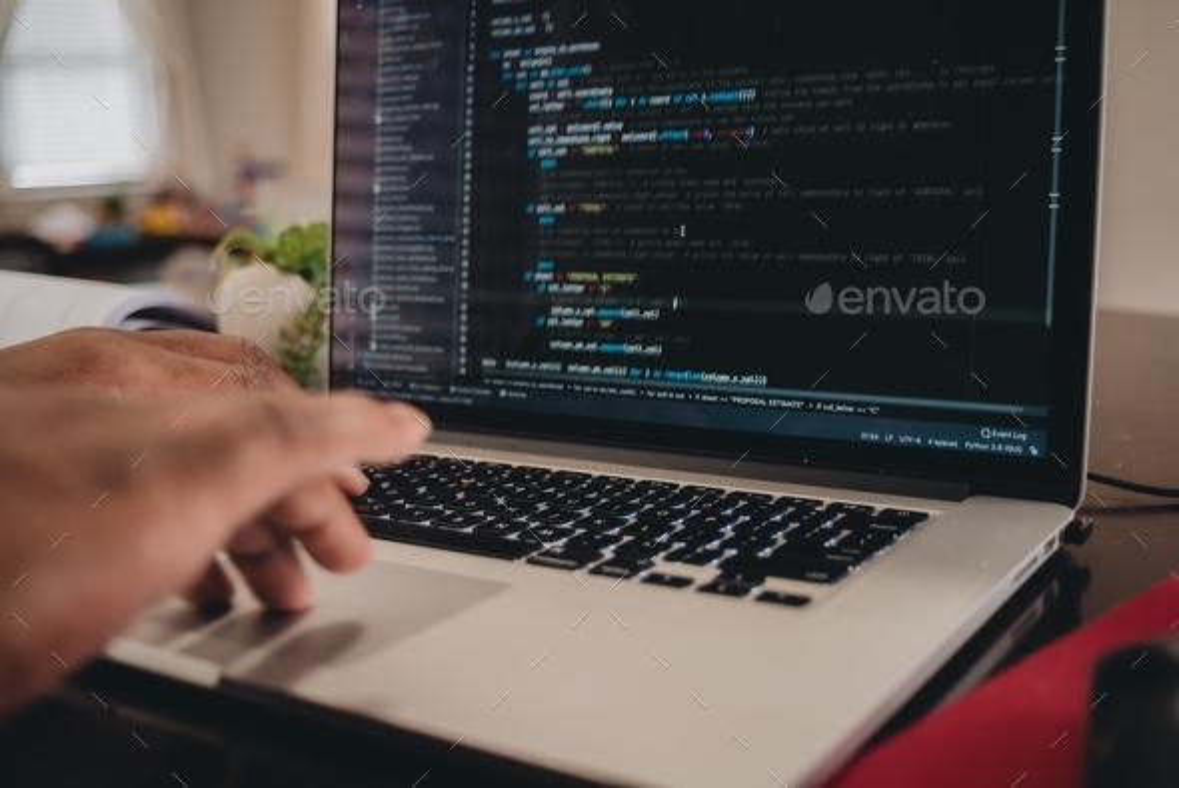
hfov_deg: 43.6
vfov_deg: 29.9
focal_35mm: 45
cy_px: 394
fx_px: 1474
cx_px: 590
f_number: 4
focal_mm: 45
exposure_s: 1/25
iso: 200
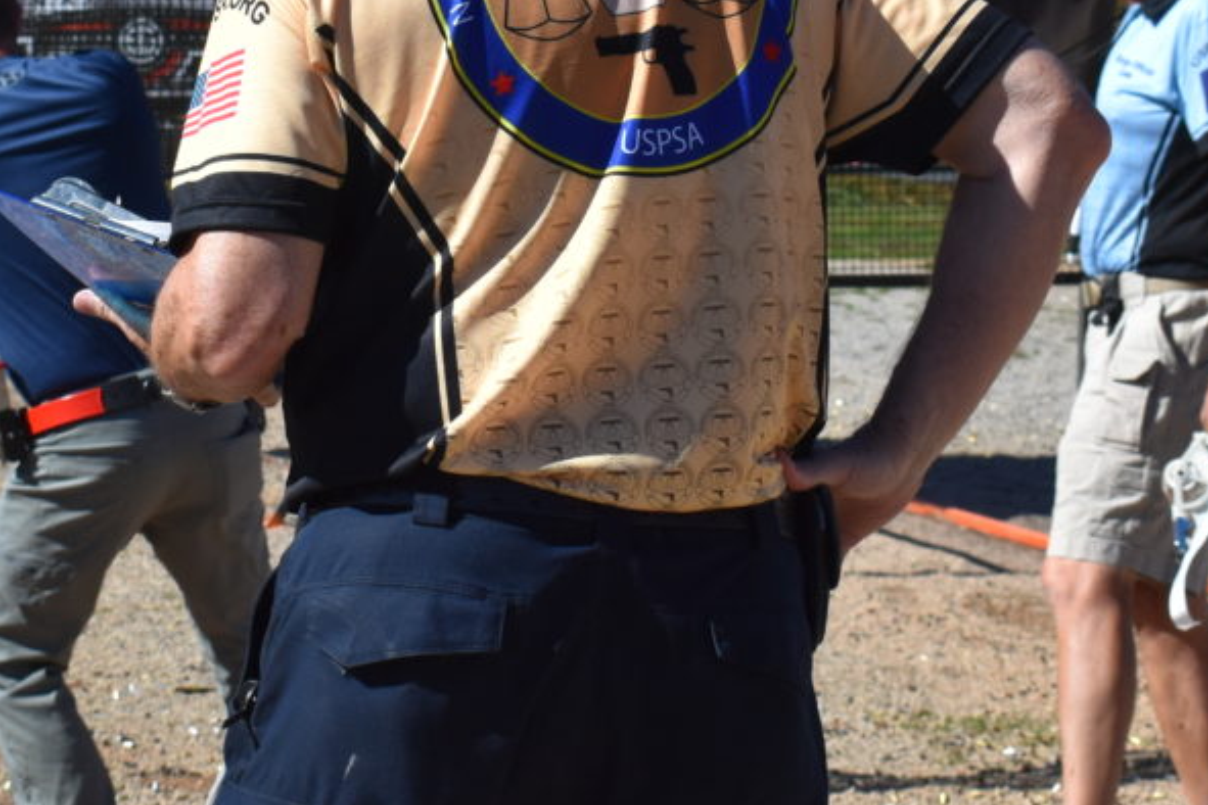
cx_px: 388
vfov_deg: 11.7
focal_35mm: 117
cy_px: 174
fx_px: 3926
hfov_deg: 17.4
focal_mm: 30
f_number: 7.1
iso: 400
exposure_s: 1/2000
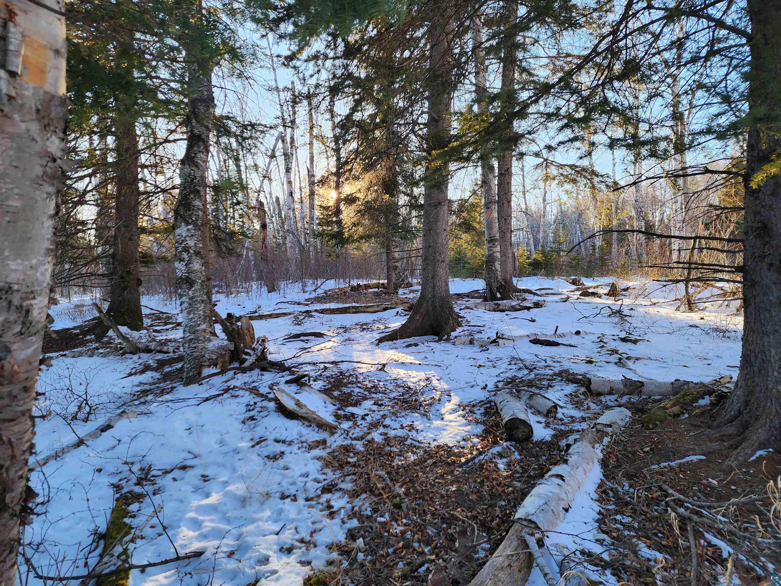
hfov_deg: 73.9
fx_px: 519
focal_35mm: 23
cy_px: 293
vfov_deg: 58.9
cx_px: 390
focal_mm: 6.4
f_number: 1.8
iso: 25
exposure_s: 1/180
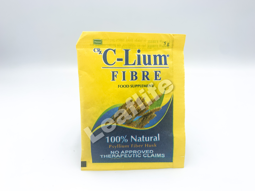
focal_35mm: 26
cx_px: 128
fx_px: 192
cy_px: 96
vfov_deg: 53.1
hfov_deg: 67.3
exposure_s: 1/140
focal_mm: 4.25
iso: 25
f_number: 1.8
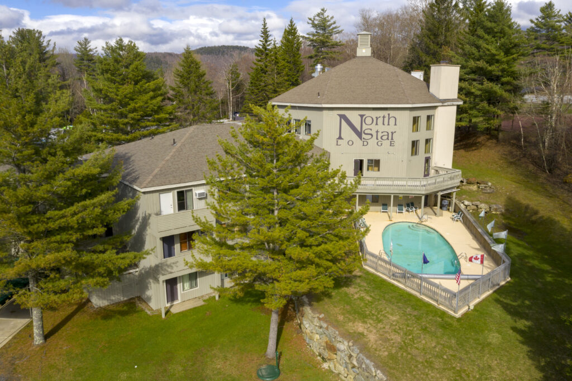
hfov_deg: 65.5
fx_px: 445
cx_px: 286
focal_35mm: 28
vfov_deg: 46.4
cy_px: 190
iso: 100
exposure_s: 1/240
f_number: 9
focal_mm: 10.26
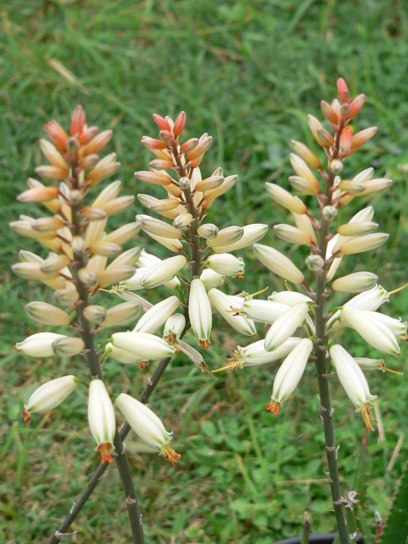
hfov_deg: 14.9
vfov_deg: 19.8
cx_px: 204
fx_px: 1556
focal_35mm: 99
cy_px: 272
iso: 80
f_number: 4
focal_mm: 16.4
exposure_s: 1/160
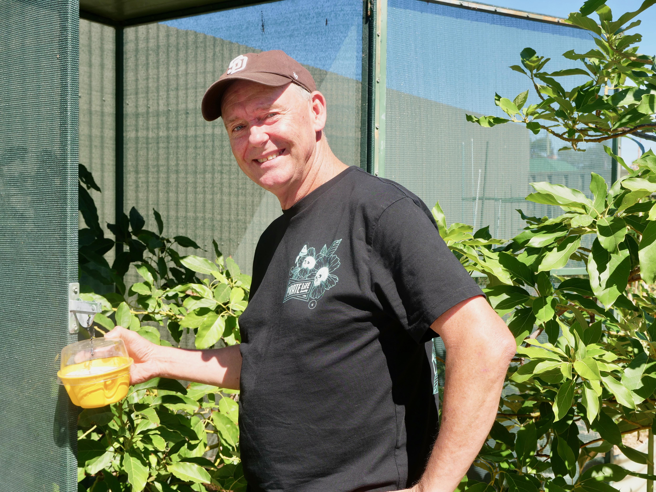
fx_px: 796
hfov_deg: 44.8
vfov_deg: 34.3
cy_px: 246
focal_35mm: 42
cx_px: 328
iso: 200
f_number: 5.6
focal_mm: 21
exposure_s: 1/400
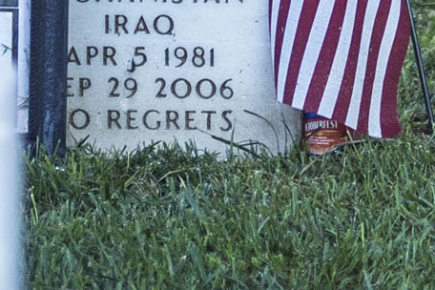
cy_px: -625
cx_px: 236
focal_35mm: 691
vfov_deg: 2.0
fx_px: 8349
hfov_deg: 3.0
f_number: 2.8
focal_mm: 105
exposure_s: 1/2500
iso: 200
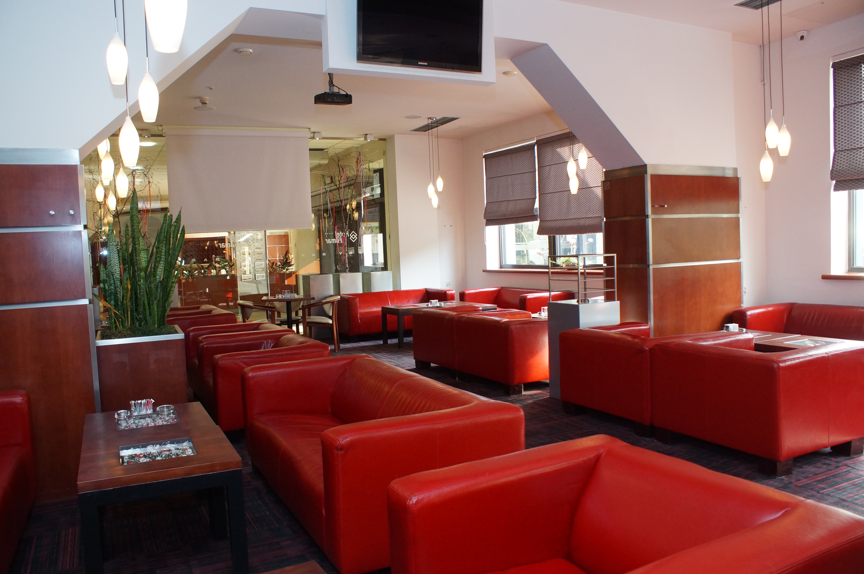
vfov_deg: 47.8
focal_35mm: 27
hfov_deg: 67.4
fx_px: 647
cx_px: 432
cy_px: 287
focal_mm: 18
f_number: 4
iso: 1000
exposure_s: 1/60
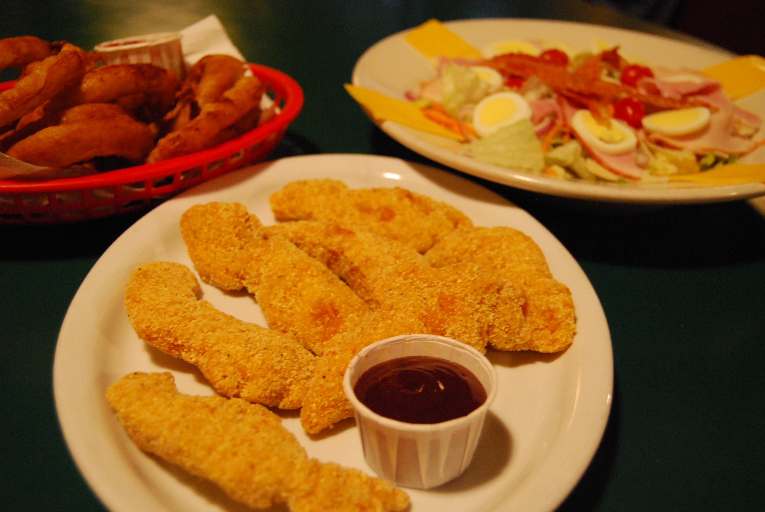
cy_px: 256
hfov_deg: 46.3
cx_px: 382
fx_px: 894
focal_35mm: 42
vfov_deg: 32.0
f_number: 4.2
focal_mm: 28
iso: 1600
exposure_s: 1/13
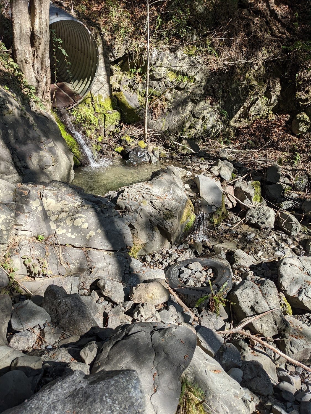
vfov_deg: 65.3
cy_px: 207
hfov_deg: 51.4
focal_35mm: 27
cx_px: 156
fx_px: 323
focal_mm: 4.38
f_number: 1.73
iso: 61
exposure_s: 1/782
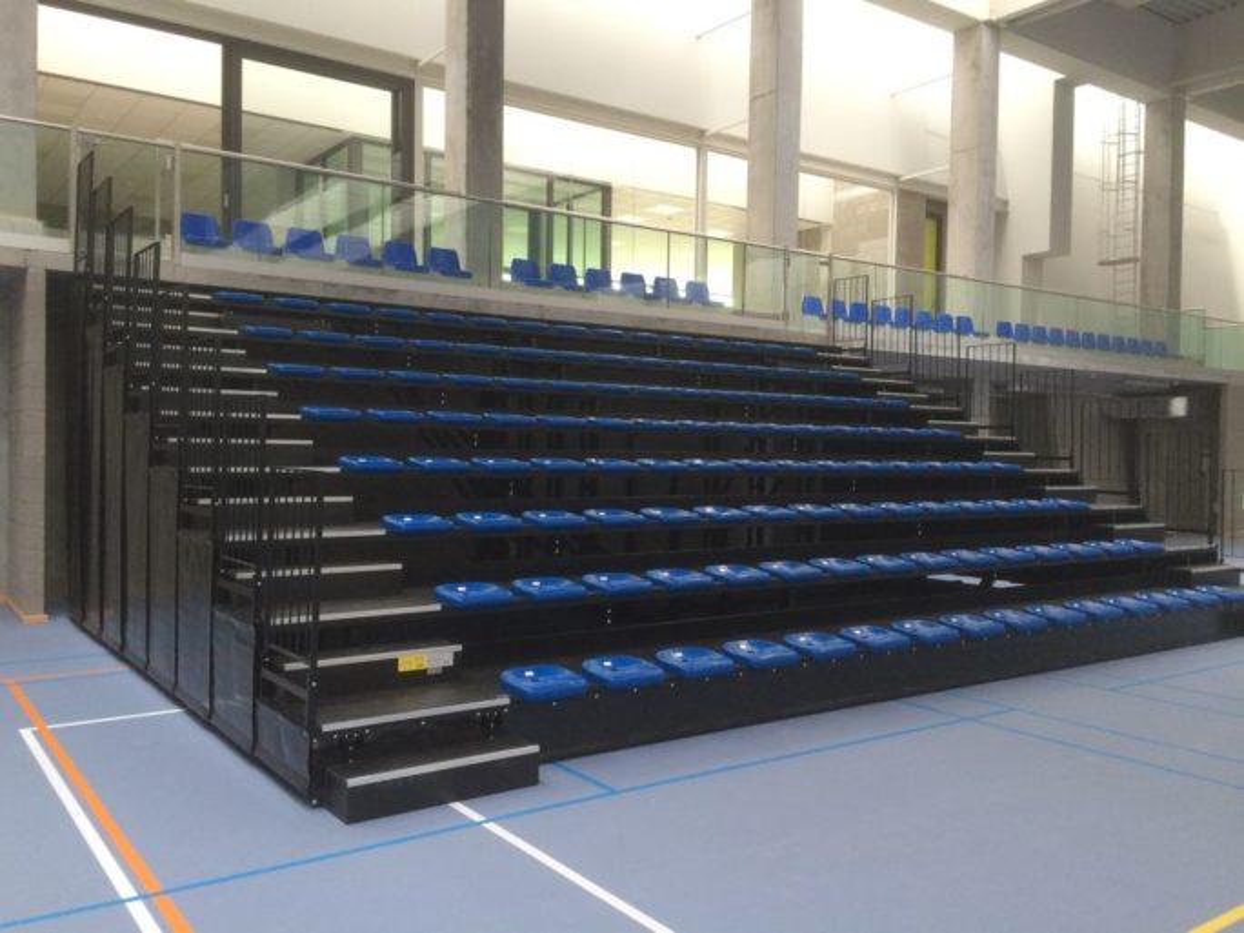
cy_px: 466
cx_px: 622
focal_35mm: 29
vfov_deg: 48.2
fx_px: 1042
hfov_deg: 61.7
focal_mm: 4.15
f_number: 2.2
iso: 80
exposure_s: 1/33
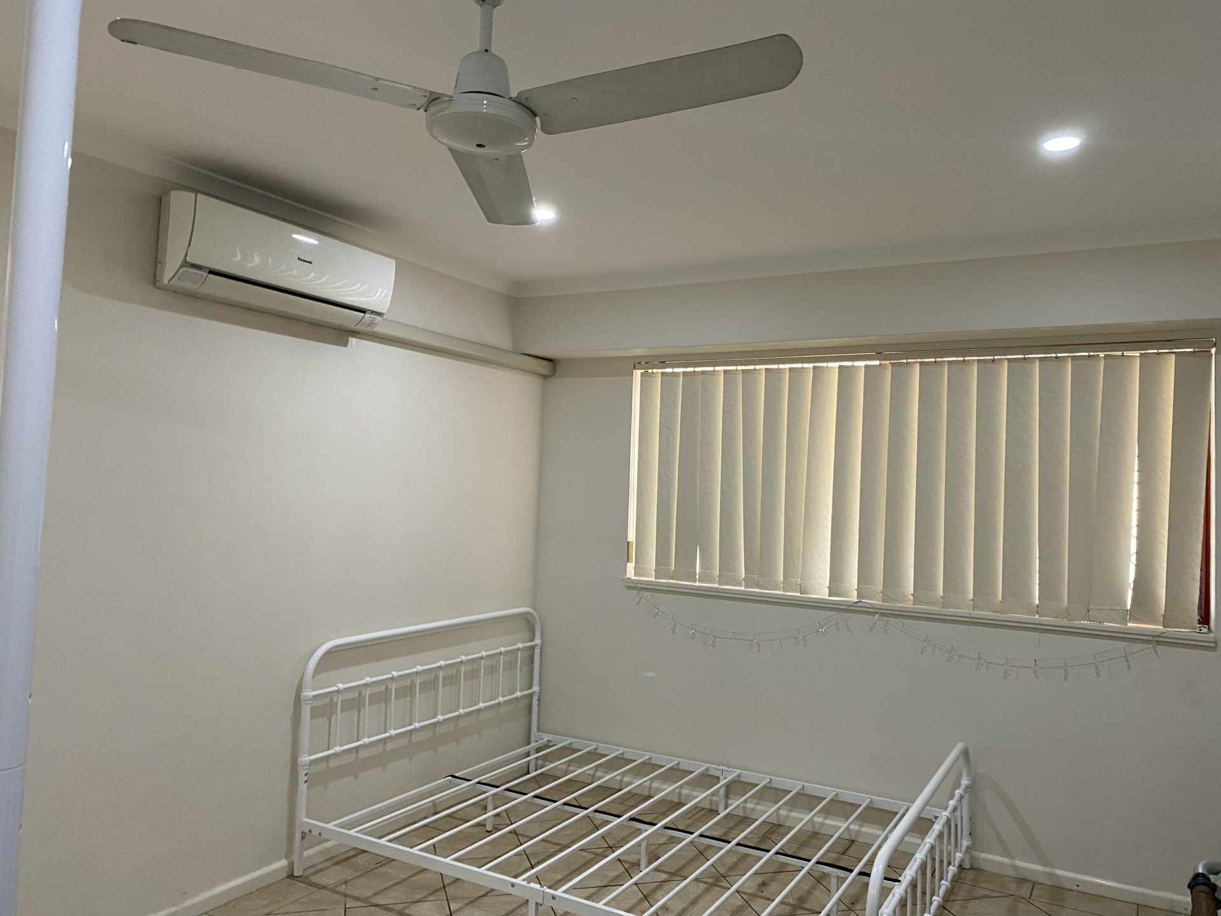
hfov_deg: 67.3
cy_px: 458
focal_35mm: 26
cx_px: 610
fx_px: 917
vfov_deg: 53.1
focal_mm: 4.25
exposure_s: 1/50
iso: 125
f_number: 1.8
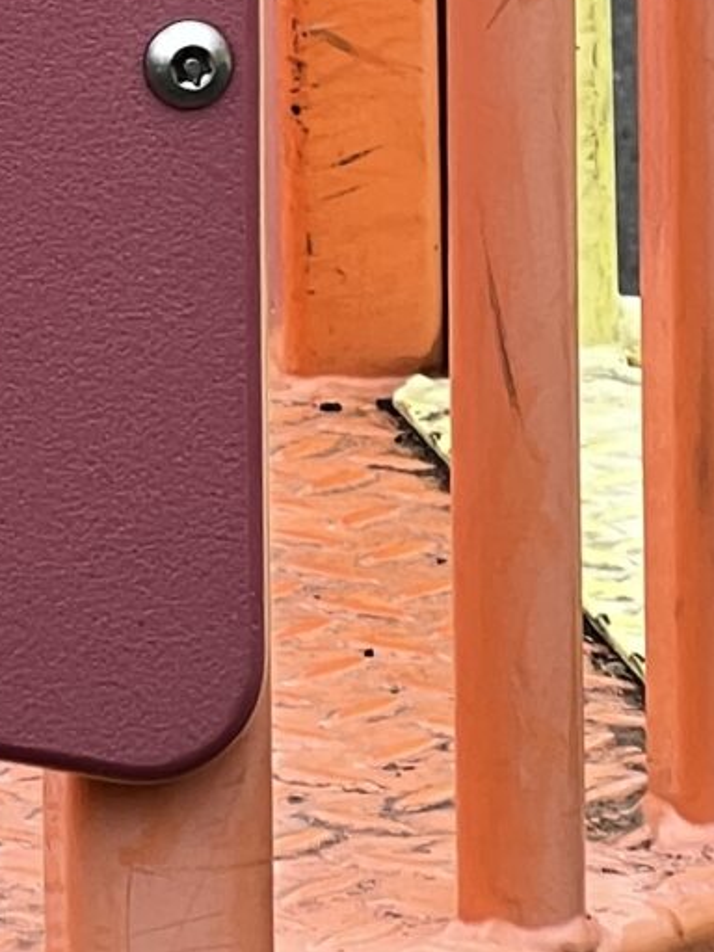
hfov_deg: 3.8
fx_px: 10588
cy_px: -831
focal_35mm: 385
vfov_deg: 5.1
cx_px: -891
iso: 32
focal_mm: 9
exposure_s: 1/195
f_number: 2.8
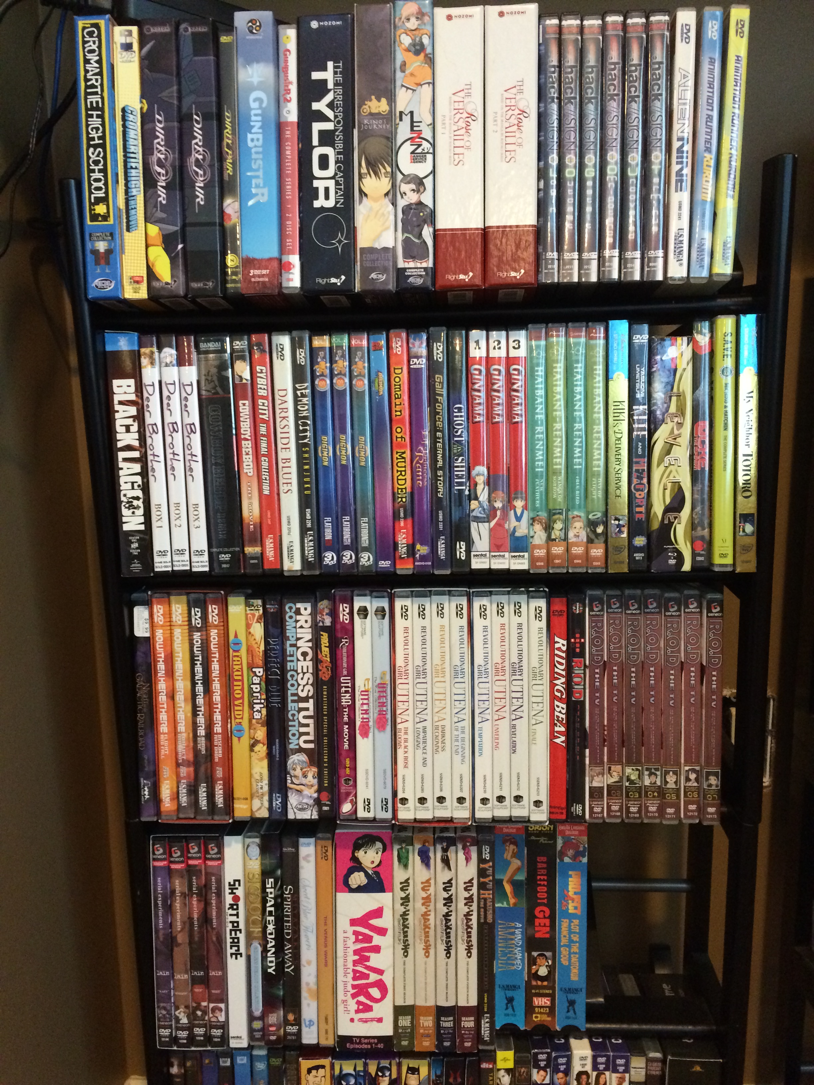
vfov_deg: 61.7
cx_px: 407
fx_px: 909
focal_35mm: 29
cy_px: 542
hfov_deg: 48.2
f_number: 2.2
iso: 320
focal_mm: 4.15
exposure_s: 1/24
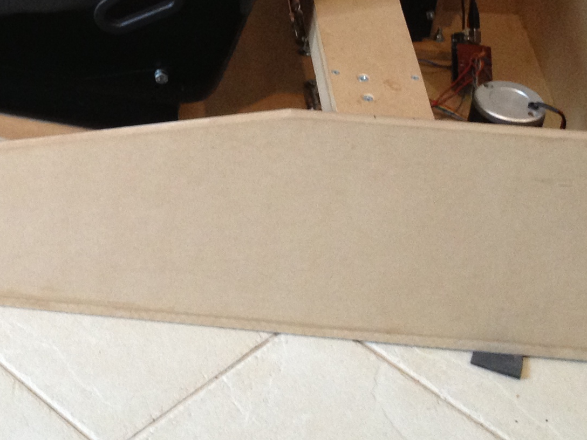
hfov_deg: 17.8
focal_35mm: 105
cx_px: -119
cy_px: -86
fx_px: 1781
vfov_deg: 13.7
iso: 160
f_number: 2.4
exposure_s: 1/20
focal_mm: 4.28
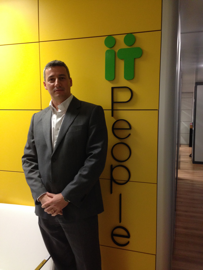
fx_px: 258
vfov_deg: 55.4
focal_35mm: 33
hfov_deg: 42.9
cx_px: 102
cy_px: 135
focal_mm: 4.12
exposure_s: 1/20
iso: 200
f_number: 2.4
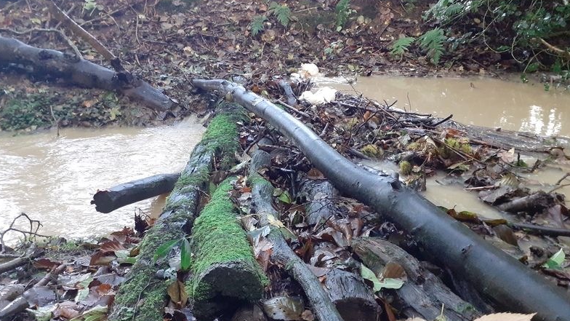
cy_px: 185
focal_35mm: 30
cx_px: 282
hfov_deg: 64.3
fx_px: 453
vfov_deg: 38.9
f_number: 1.9
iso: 320
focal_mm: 3.6
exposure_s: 1/25
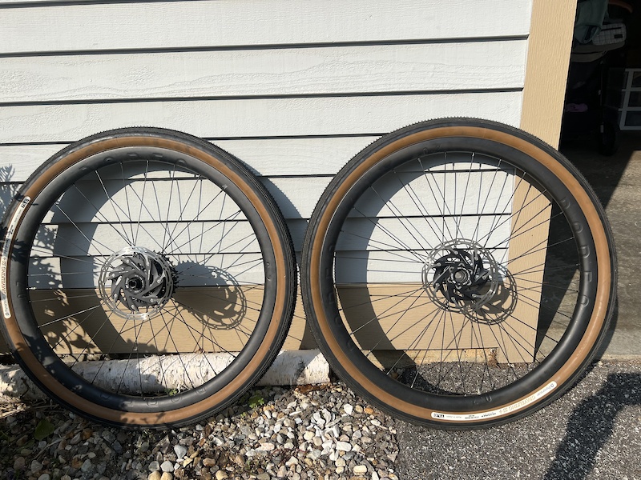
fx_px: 481
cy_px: 240
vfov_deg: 53.1
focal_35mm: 26
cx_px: 320
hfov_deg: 67.3
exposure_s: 1/4831
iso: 50
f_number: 1.5
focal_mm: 5.7
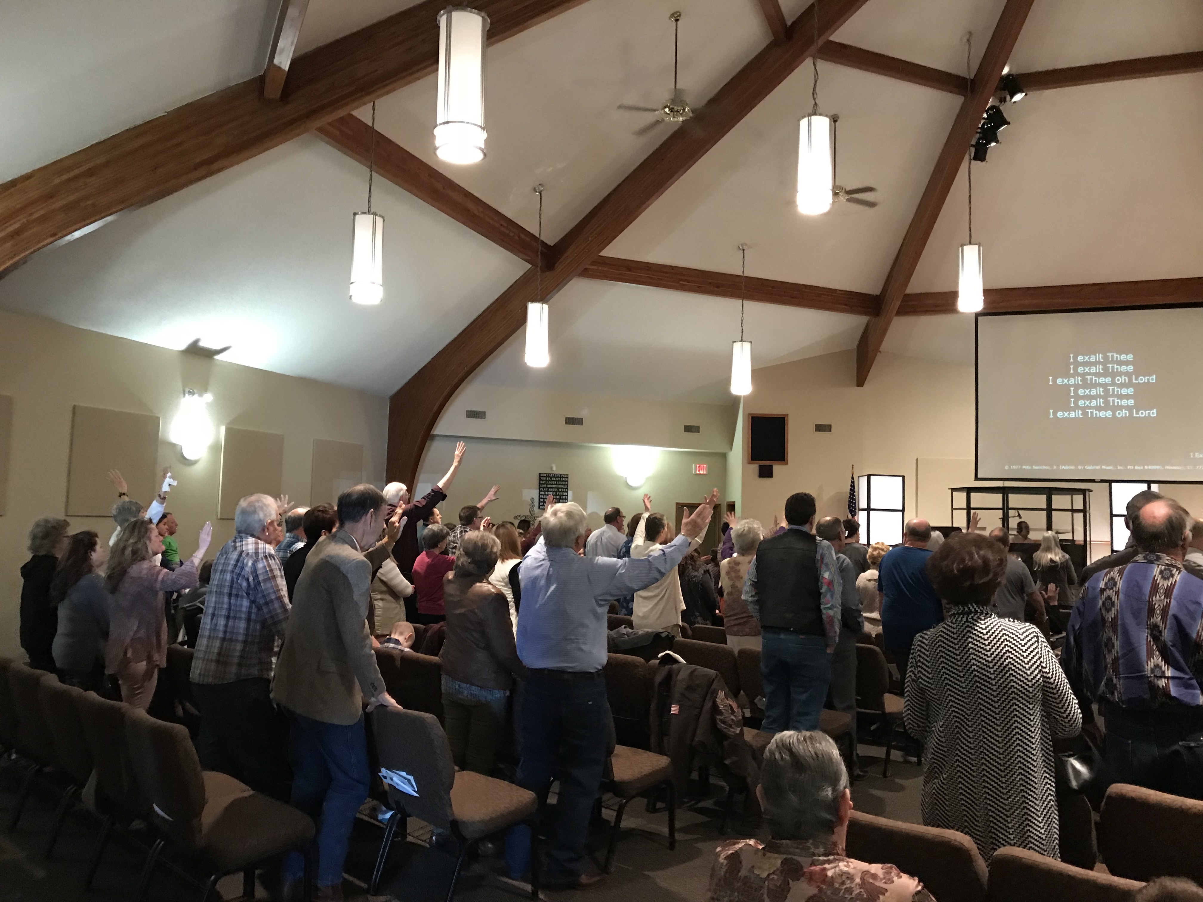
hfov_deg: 63.4
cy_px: 451
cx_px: 602
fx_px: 973
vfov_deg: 49.7
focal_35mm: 28
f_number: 1.8
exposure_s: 1/5
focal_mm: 3.99
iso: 80
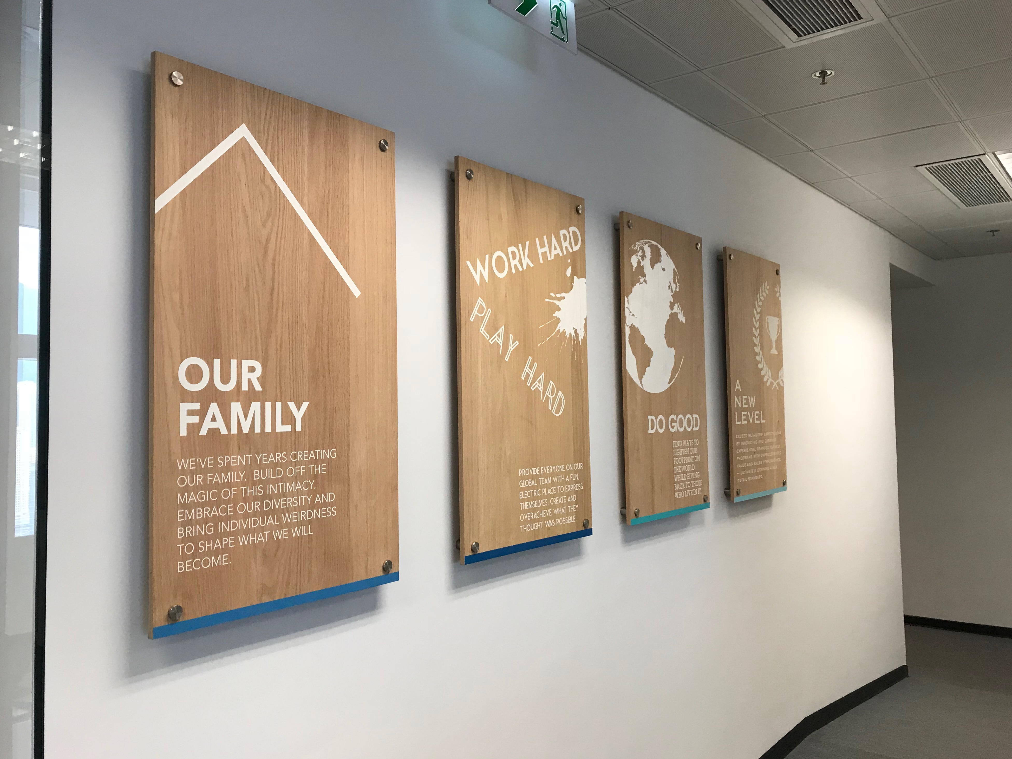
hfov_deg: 61.7
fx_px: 848
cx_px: 494
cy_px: 371
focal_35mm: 29
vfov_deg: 48.2
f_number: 1.8
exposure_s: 1/33
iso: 32
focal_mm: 3.99
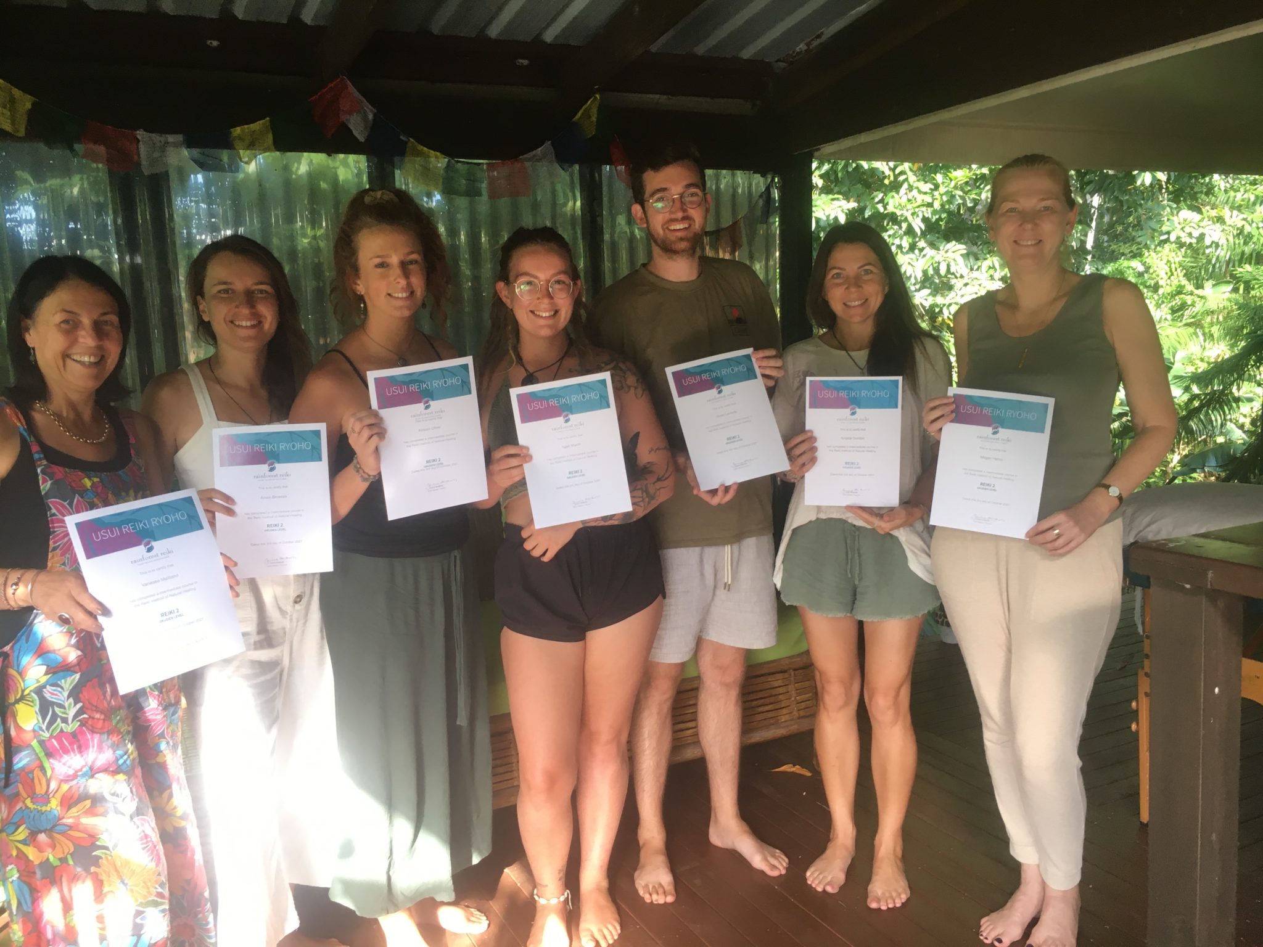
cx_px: 632
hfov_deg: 61.7
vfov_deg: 48.2
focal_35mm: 29
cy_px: 474
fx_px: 1058
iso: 32
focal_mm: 4.15
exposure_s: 1/33
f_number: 2.2
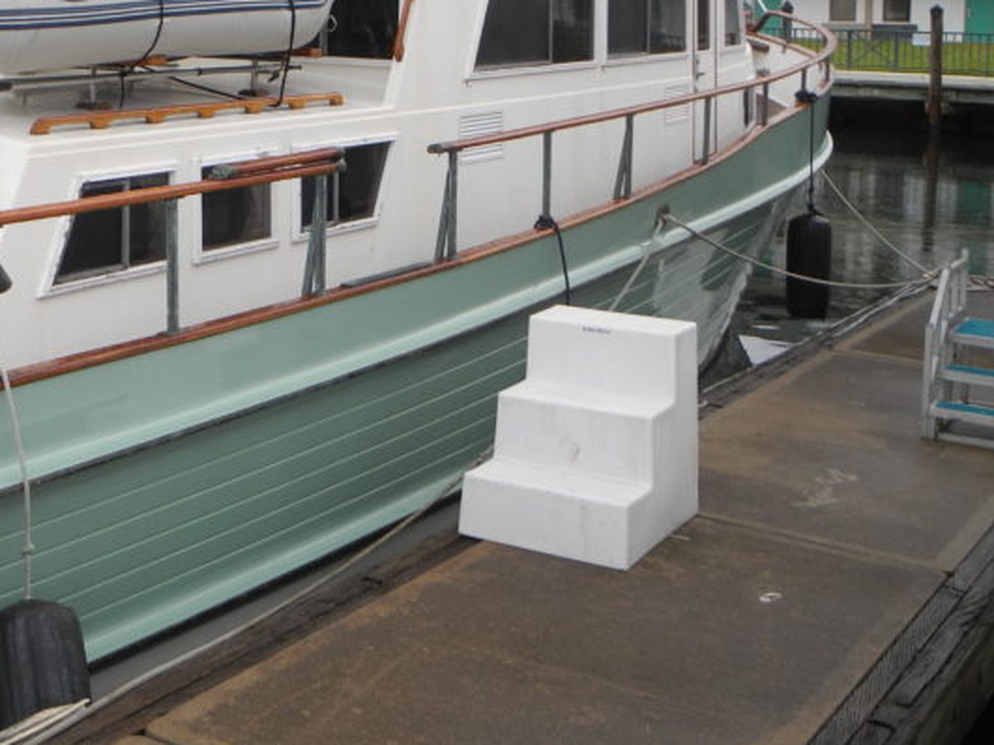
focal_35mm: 54
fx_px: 1550
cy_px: 92
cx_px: 37
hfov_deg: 33.1
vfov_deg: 26.2
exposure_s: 1/250
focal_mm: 6
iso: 100
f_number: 2.8
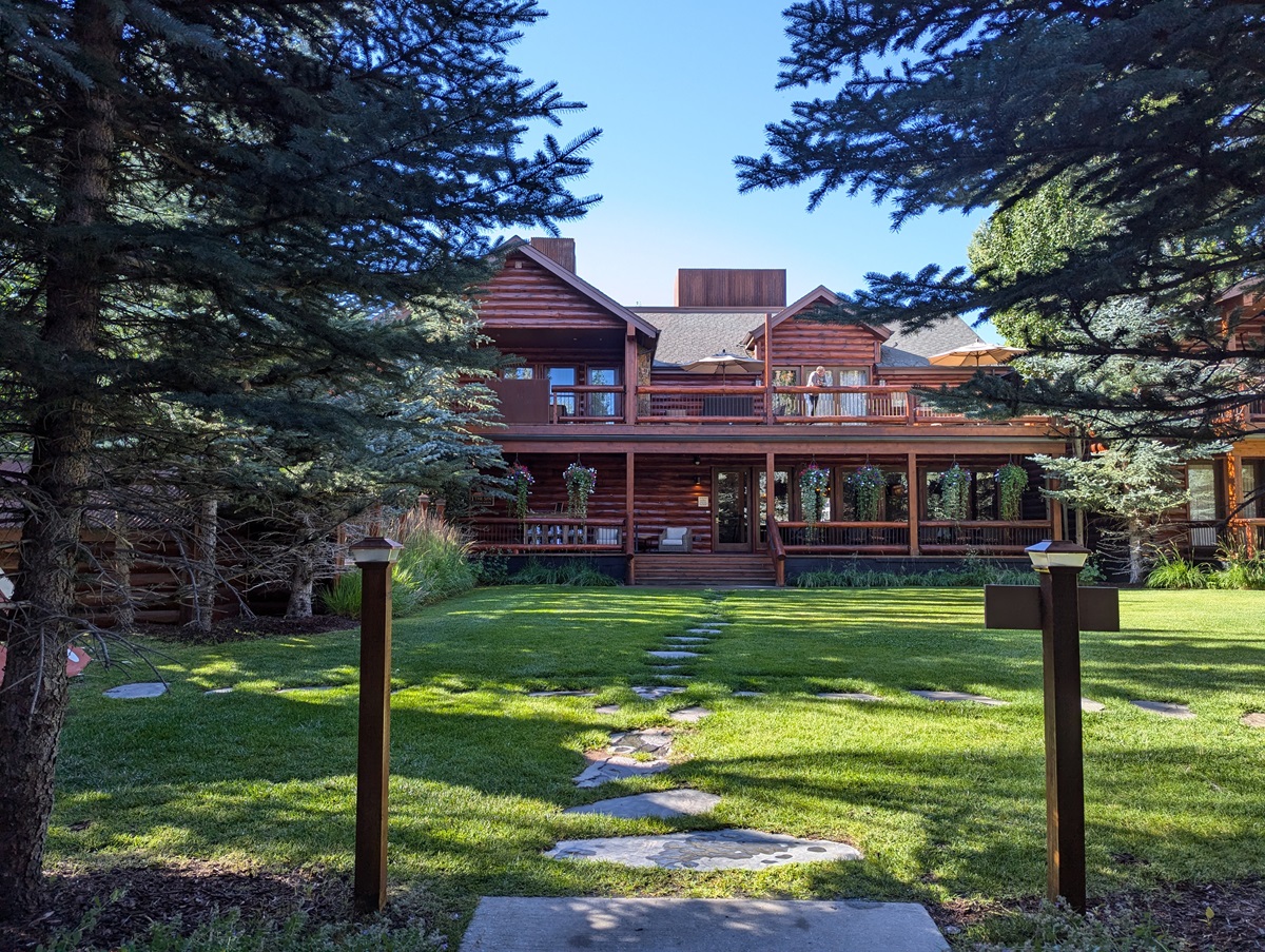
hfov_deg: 71.5
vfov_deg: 56.9
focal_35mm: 24
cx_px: 632
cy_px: 476
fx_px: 878
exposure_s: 1/299
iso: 38
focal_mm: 6.81
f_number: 1.85
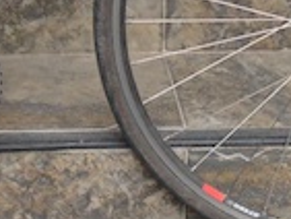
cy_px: -91
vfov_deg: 7.8
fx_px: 1573
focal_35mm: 187
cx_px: 4
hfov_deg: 10.5
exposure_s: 1/60
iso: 50
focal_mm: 4.12
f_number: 2.4
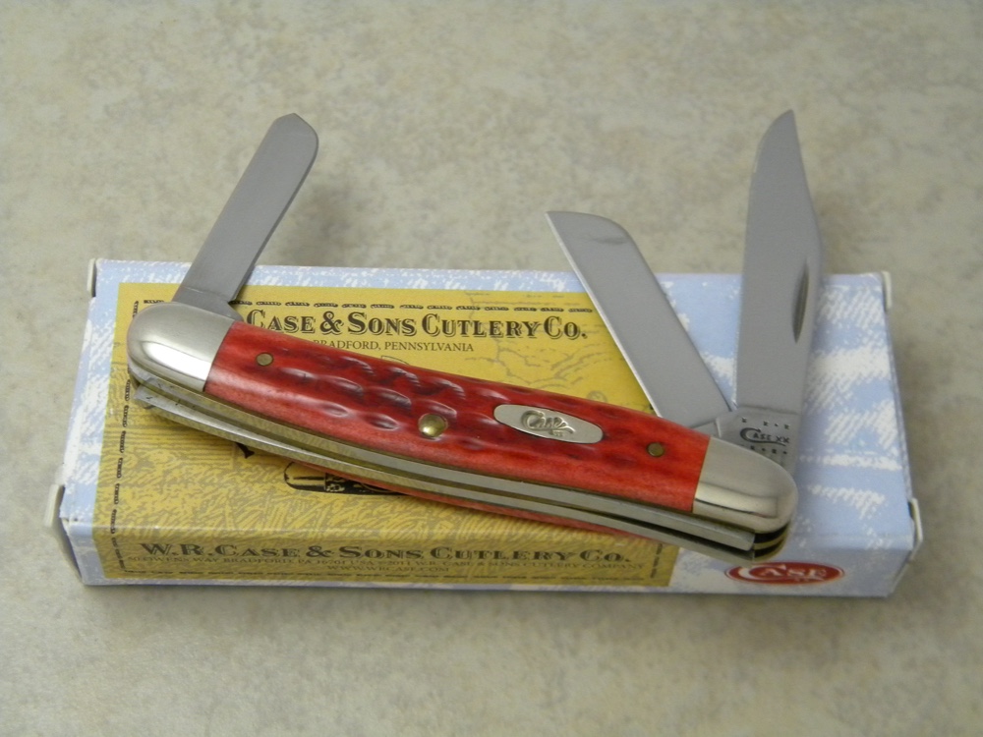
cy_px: 368
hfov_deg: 29.0
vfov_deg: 21.9
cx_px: 492
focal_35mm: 67
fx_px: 1903
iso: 400
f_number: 4.3
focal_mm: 12.2
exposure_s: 1/35.6
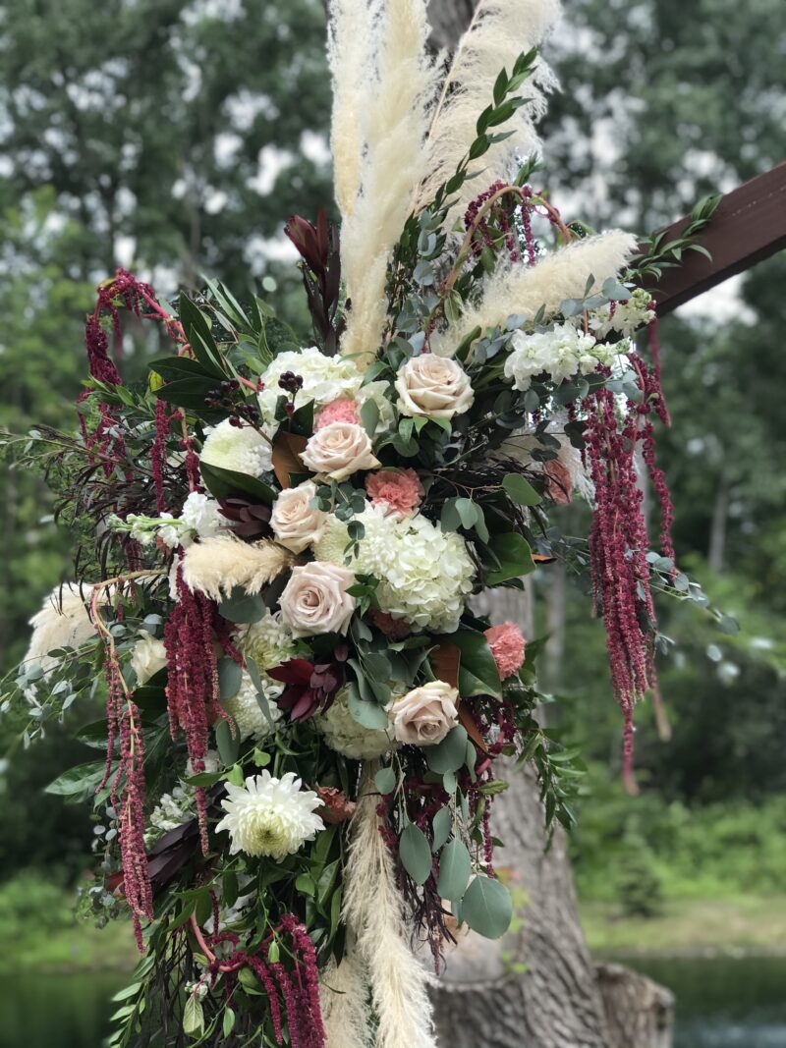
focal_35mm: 57
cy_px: 524
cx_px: 393
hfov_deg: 25.7
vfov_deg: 33.8
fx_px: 1726
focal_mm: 6.6
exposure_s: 1/205
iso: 20
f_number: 2.8
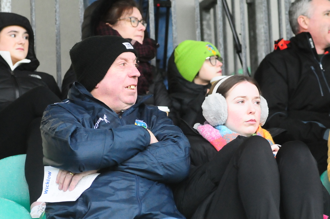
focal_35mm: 188
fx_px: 1717
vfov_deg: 7.3
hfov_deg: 11.0
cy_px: 110
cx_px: 165
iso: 3200
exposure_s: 1/160
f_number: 4
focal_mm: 125
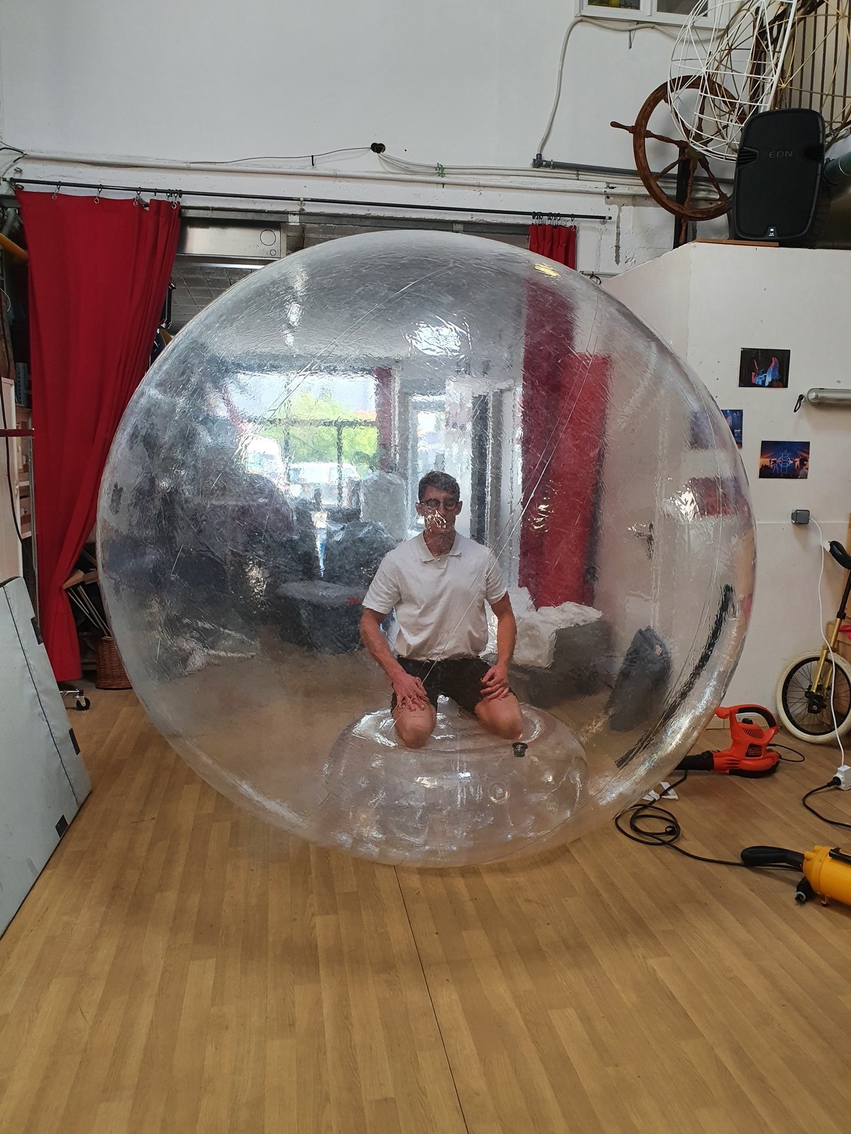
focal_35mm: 26
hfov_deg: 53.1
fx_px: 852
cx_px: 426
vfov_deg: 67.3
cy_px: 567
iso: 100
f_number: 2.4
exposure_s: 1/100
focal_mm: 4.32
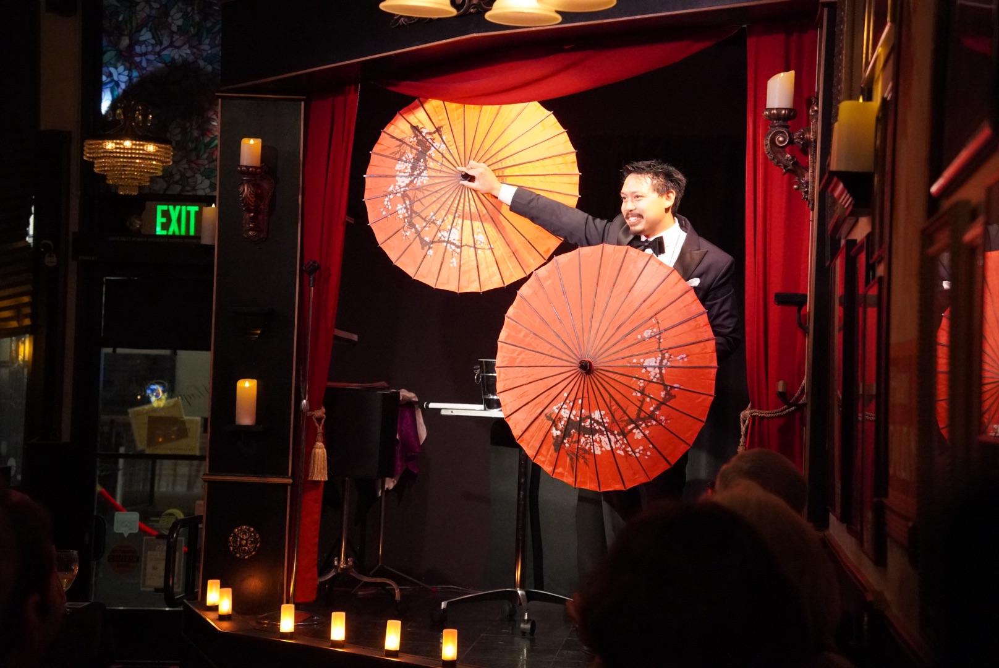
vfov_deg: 18.8
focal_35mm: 73
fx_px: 2016
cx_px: 500
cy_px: 334
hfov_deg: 27.8
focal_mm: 48.4
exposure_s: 1/160
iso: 6400
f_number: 4
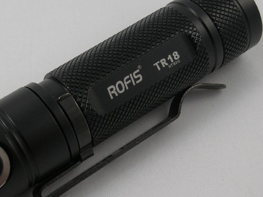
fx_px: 684
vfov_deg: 16.4
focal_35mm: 90
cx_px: 75
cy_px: 119
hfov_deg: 21.6
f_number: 3.5
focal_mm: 12.3
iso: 50
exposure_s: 1/40.3
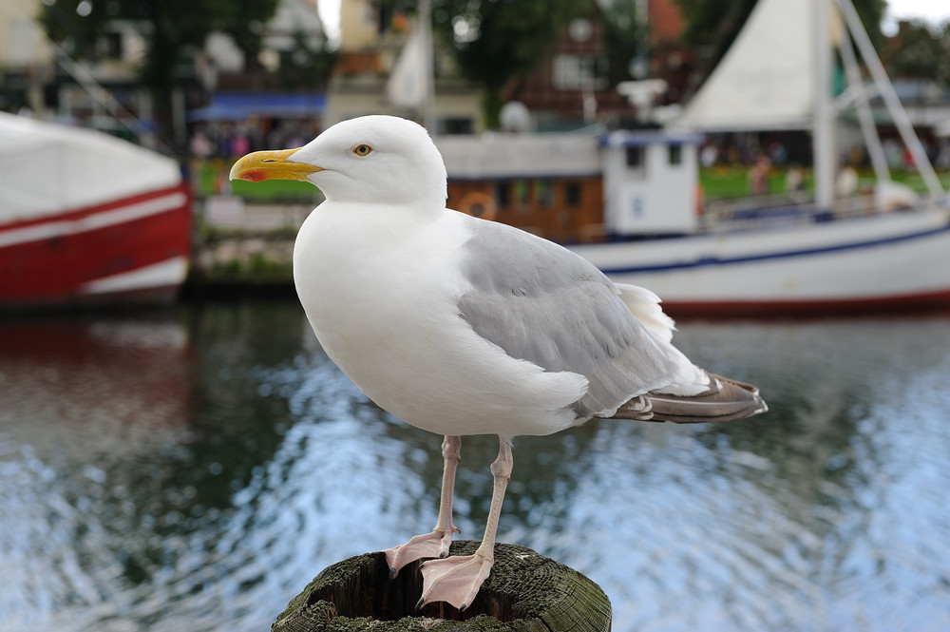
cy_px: 316
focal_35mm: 60
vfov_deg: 22.6
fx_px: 1582
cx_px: 475
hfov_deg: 33.4
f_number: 6.3
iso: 200
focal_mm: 60
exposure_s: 1/160
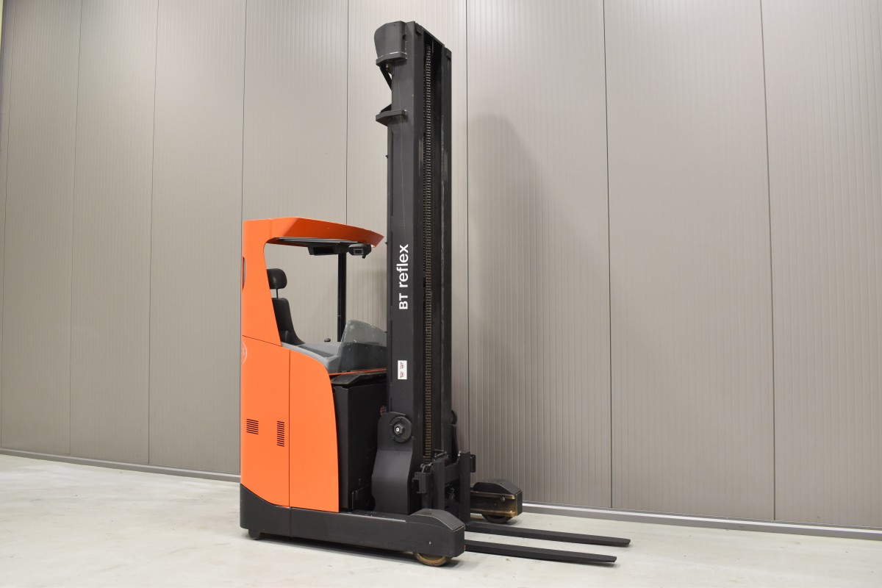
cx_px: 441
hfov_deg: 61.9
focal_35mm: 30
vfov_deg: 43.6
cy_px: 294
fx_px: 735
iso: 1000
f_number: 6.3
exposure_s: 1/13
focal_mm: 20
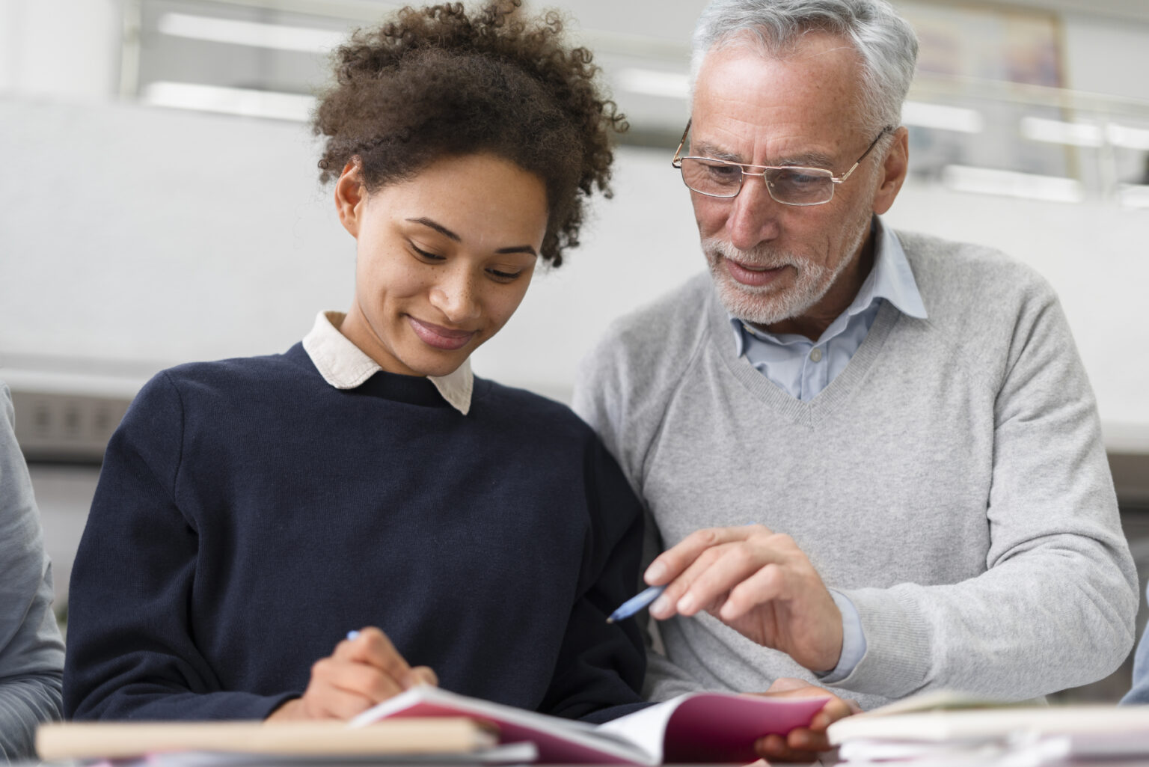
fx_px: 1596
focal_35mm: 50
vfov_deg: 27.0
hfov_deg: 39.6
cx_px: 574
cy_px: 384
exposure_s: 1/200
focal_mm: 50
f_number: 1.8
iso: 200
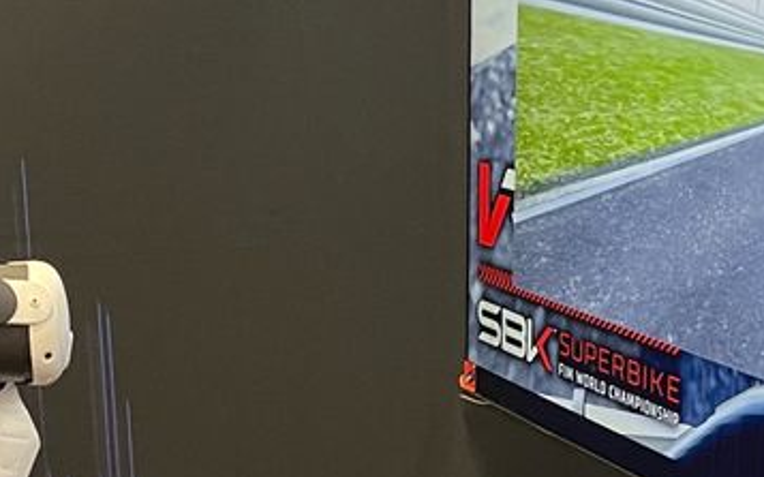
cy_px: 557
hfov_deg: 21.6
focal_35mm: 96
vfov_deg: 13.3
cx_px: 486
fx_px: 1999
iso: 400
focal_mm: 5.1
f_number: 1.6
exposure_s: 1/60
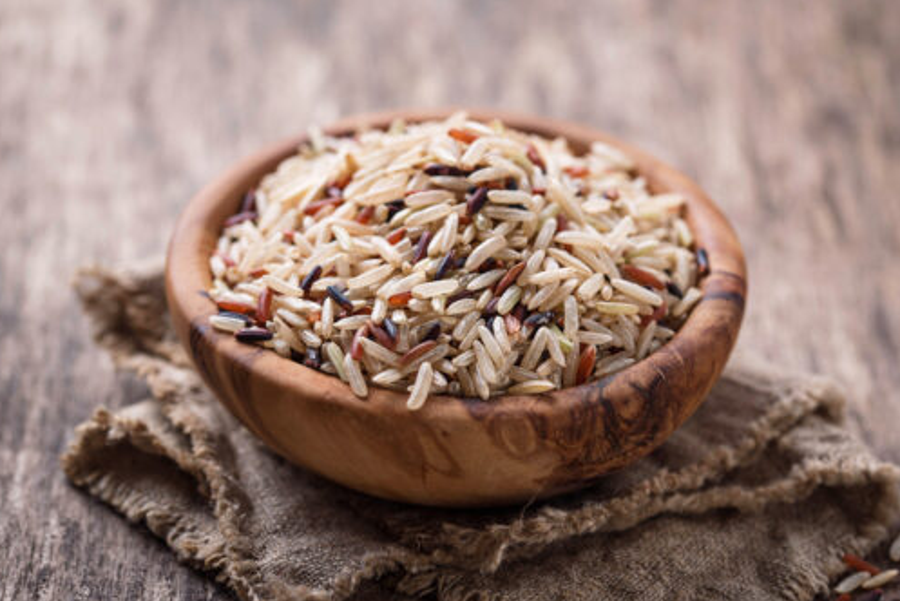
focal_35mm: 114
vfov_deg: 12.0
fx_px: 2852
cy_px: 308
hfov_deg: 17.9
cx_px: 476
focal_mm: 105
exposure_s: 1/125
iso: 100
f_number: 8
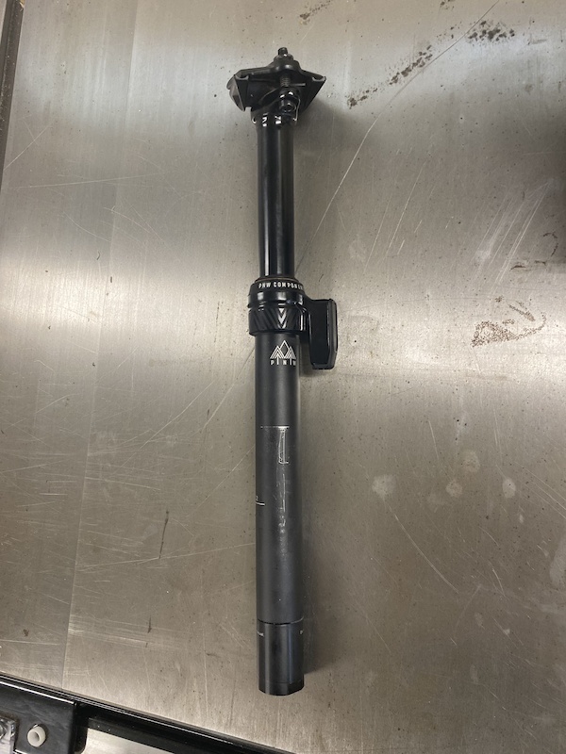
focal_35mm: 26
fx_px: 567
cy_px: 377
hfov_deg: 53.1
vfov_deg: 67.3
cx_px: 283
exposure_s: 1/103
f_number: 1.8
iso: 125
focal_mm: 4.25
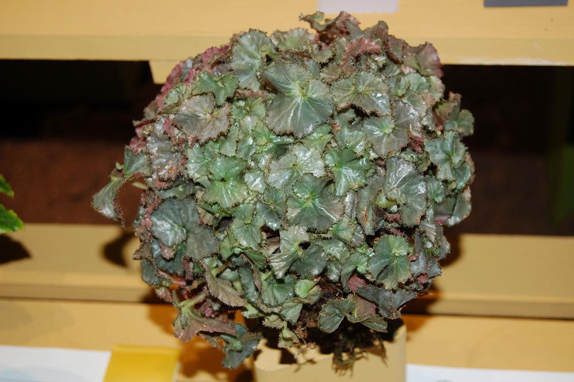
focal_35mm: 63
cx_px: 287
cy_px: 191
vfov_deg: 21.5
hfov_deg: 31.9
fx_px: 1004
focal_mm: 42
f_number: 5.6
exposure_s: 1/125
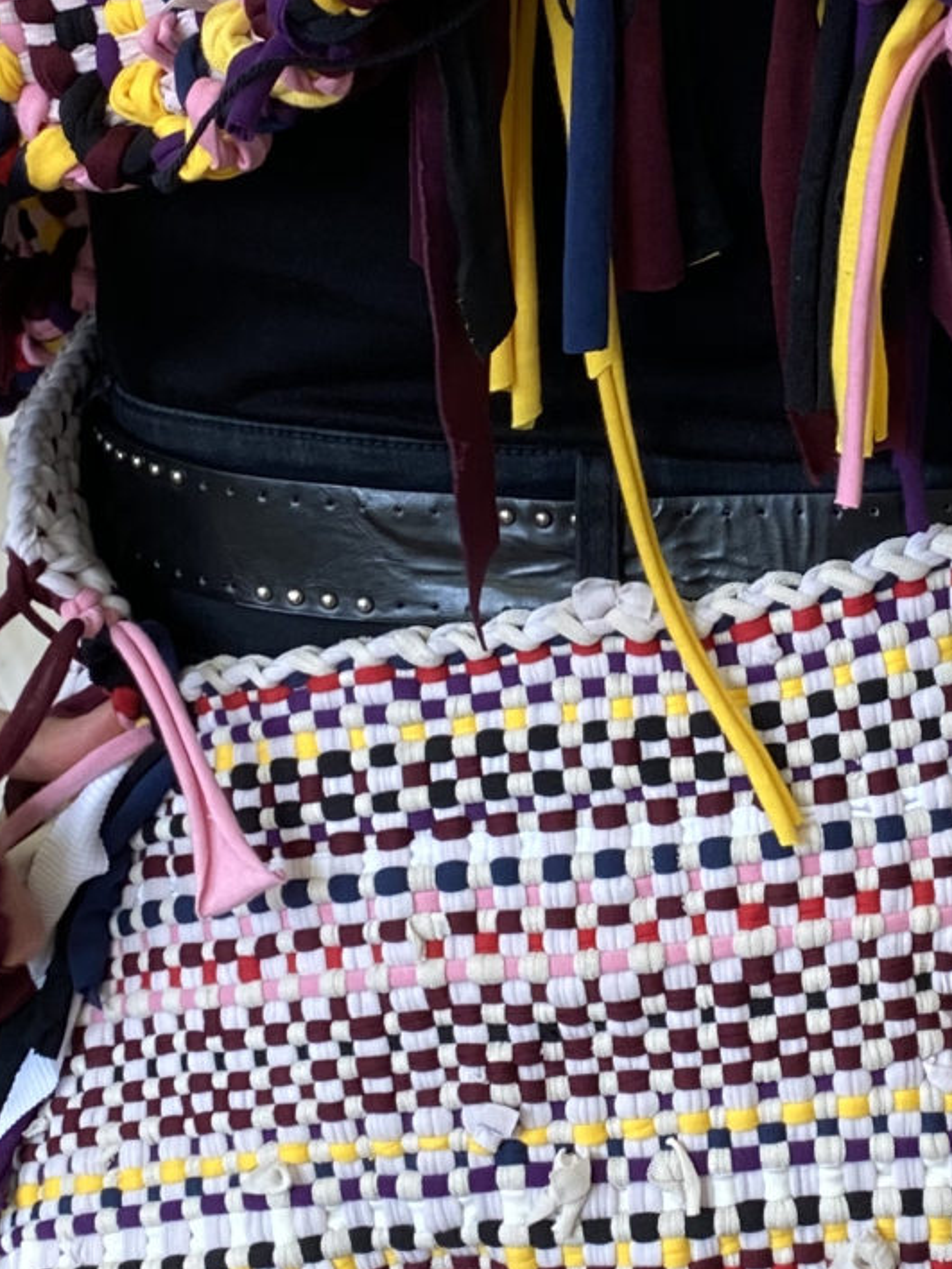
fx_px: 3447
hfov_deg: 15.6
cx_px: 762
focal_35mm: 94
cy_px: 430
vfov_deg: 20.8
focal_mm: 4.25
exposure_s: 1/100
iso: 40
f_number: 1.8
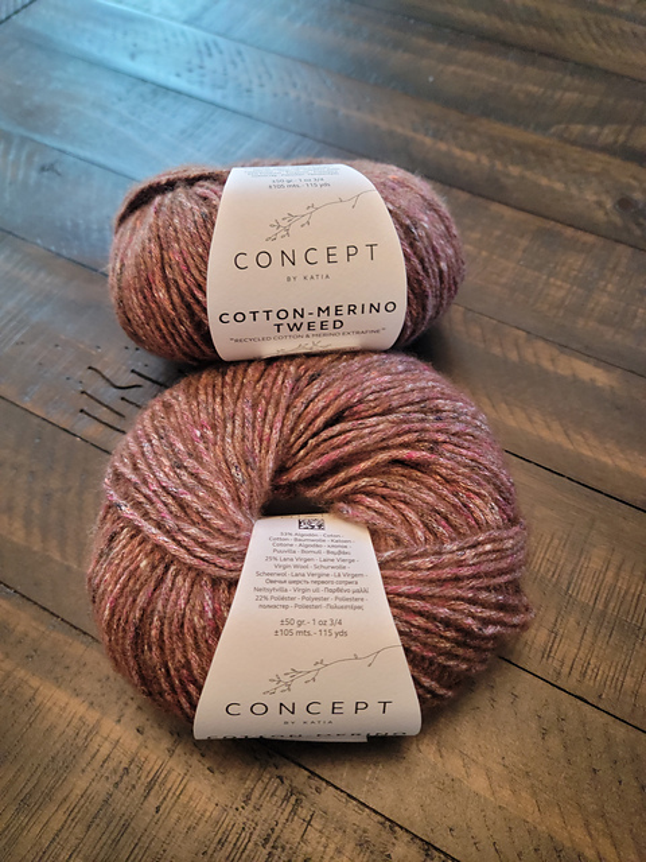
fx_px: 697
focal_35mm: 28
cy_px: 431
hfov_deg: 49.7
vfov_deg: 63.4
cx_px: 323
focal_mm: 5.9
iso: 320
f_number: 2
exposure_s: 1/40
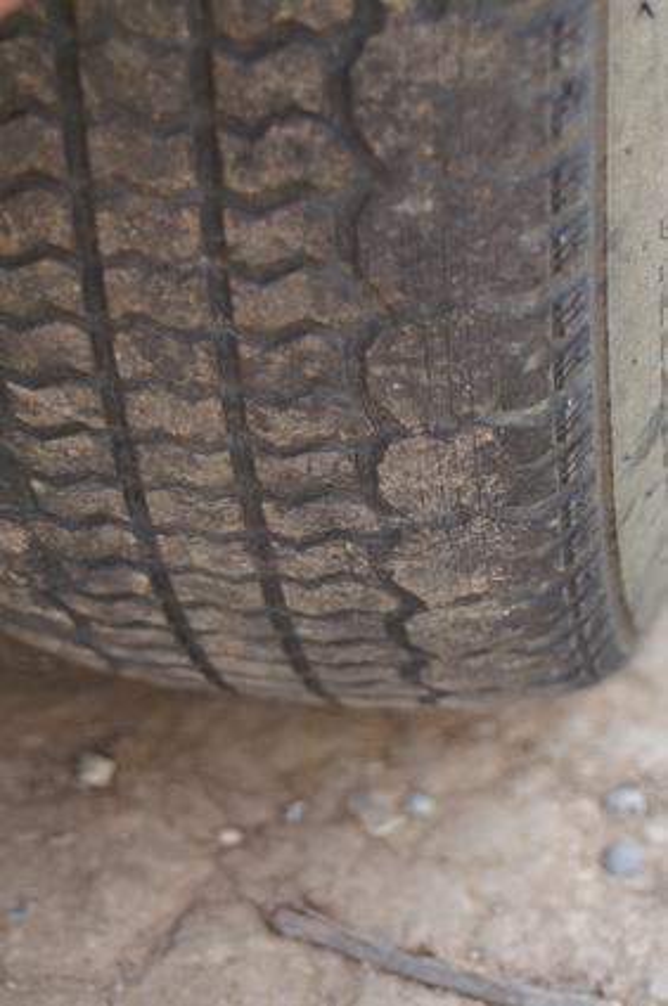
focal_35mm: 120
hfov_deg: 11.4
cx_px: 334
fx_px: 3351
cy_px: 503
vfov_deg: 17.1
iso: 100
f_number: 6.7
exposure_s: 1/45
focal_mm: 80
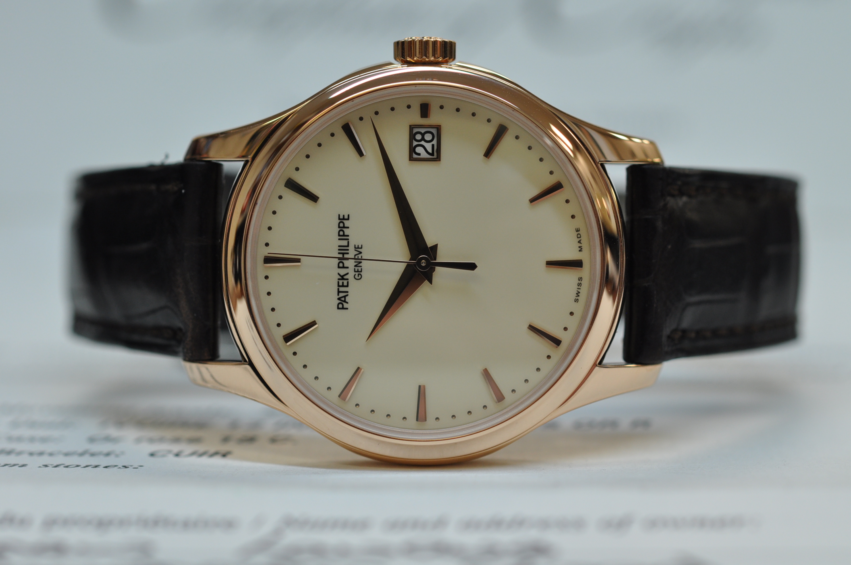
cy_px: 282
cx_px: 426
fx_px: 2125
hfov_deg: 22.6
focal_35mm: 90
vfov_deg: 15.2
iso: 450
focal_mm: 60
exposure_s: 1/125
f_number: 5.6
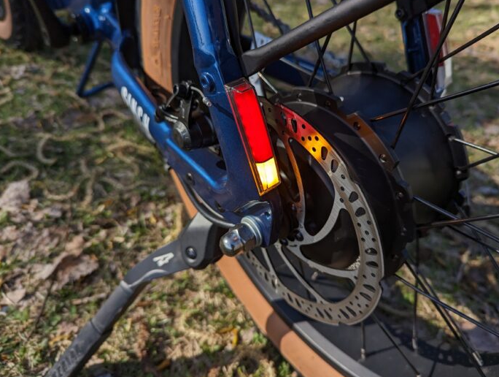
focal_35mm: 27
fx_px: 390
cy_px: 167
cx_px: 256
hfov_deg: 65.2
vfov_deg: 51.4
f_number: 1.85
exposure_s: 1/1855
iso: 41
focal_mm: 6.81
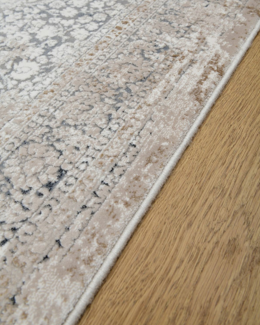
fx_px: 317
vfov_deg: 54.0
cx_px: 131
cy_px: 136
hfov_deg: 44.5
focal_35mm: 33
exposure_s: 1/200
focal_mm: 29
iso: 250
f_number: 10
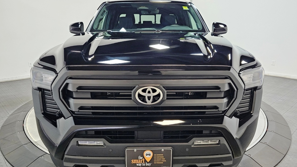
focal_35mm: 26
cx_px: 150
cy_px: 88
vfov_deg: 44.4
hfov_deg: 71.9
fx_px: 205
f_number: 1.7
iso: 800
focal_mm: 6.3
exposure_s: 1/60
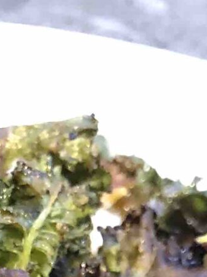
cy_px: 784
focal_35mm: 160
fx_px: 1276
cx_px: -7
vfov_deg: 9.9
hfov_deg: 9.2
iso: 80
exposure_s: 1/7
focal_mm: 4
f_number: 1.8
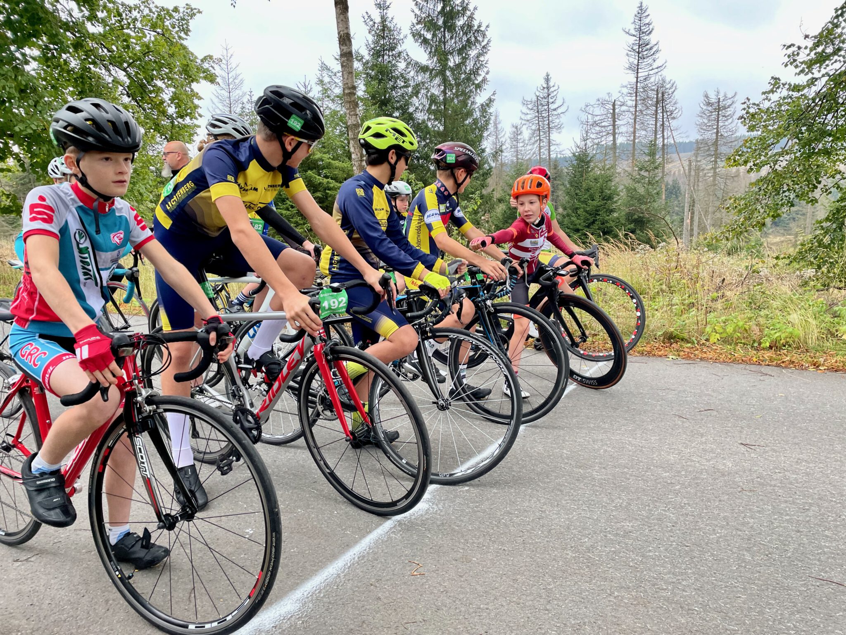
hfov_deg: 67.3
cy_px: 318
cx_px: 423
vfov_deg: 53.1
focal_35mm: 26
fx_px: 635
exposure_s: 1/121
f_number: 1.6
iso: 100
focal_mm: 4.2
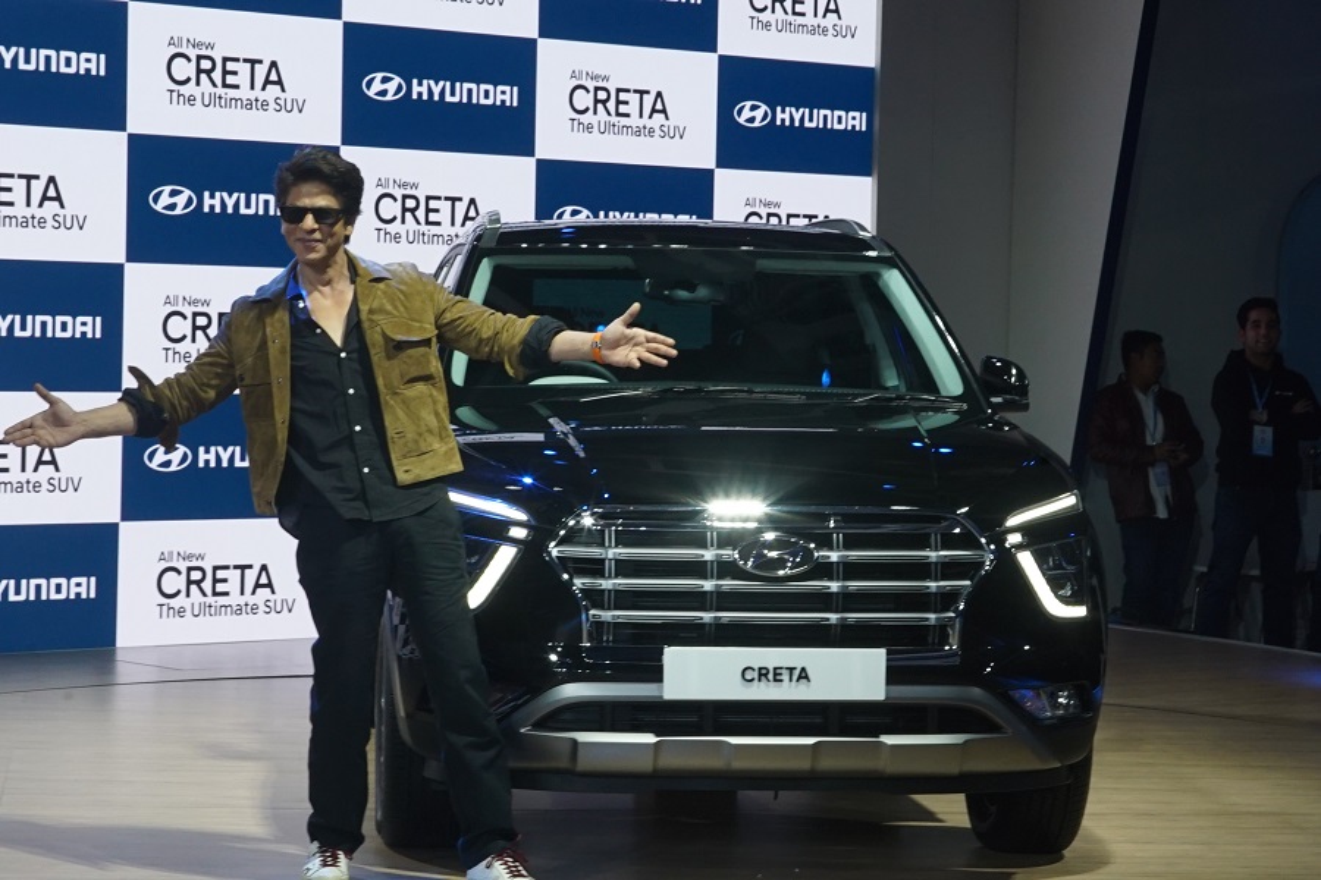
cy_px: 440
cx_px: 660
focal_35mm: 96
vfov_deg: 14.3
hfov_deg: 21.2
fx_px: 3522
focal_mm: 64
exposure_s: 1/50
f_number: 4
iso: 2000
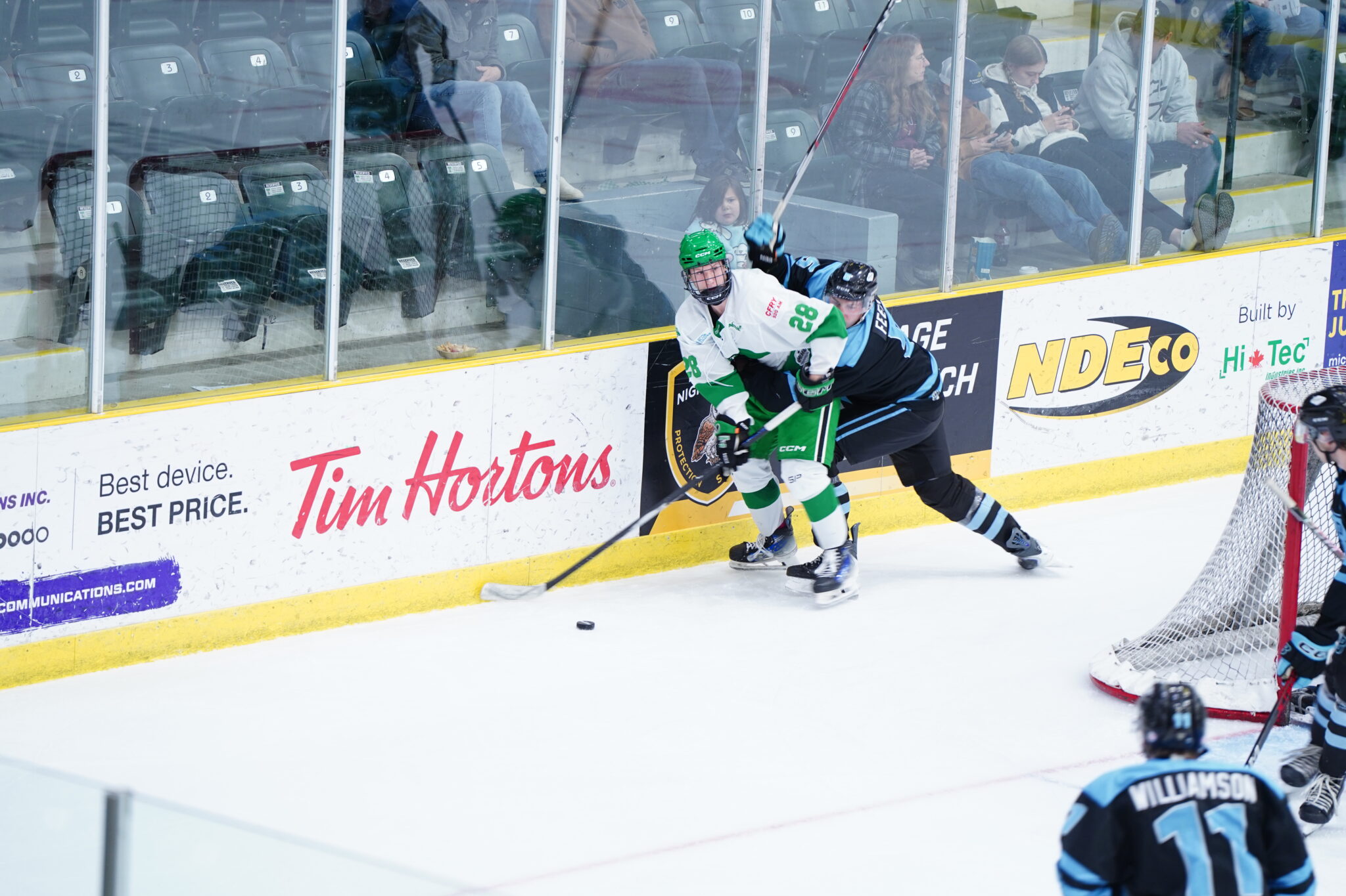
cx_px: 673
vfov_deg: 6.9
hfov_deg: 10.3
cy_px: 448
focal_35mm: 200
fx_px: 7477
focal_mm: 200
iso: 640
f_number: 2.8
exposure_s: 1/100
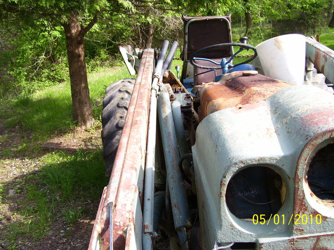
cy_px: 125
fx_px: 328
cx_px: 167
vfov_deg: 41.8
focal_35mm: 34
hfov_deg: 54.0
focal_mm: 5.6
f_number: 2.7
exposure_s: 1/250
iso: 80
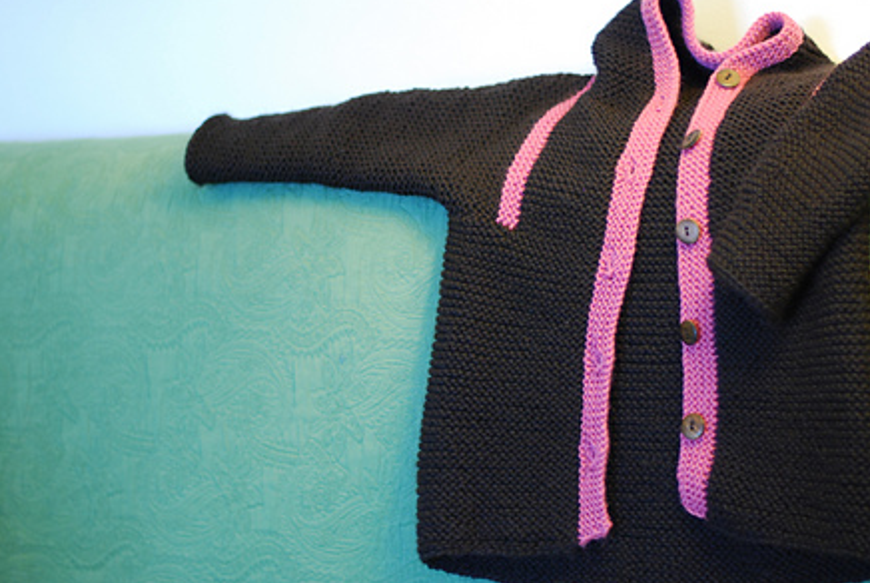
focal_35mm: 86
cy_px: 259
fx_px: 2081
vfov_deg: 15.9
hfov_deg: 23.6
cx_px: 493
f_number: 1.4
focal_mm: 50
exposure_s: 1/30
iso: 500
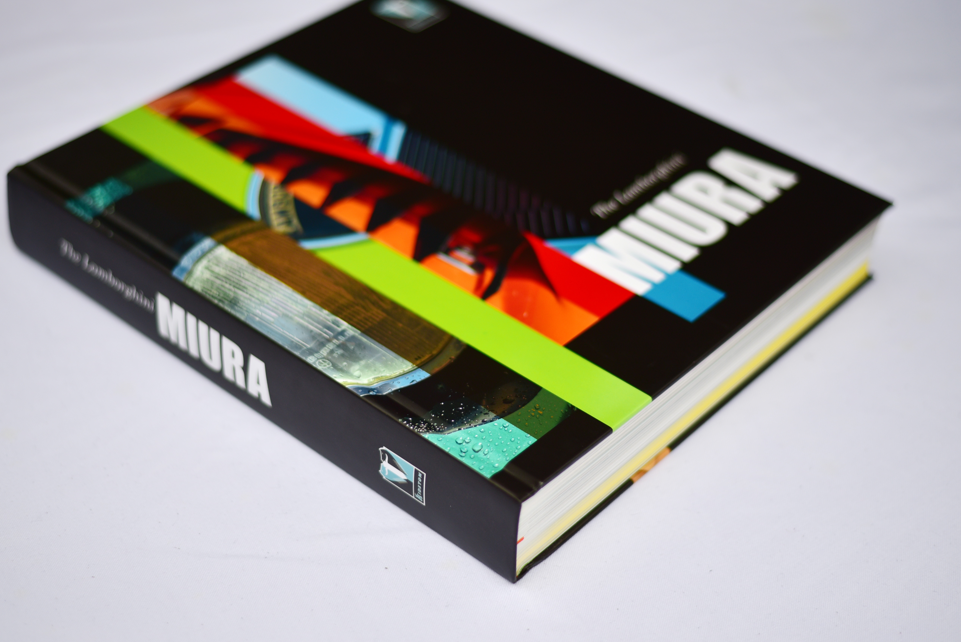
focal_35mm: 59
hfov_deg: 33.9
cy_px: 293
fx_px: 1575
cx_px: 462
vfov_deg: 23.0
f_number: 1.8
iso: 200
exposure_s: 1/4000
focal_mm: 50
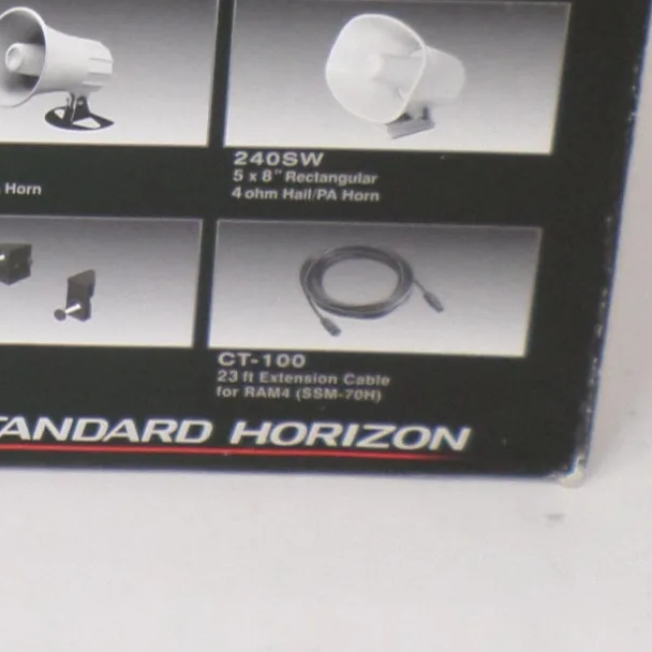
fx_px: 1982
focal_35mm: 93
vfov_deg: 17.1
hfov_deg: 17.1
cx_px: -286
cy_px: -295
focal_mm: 4.5
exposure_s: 1/60
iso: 80
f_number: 2.5
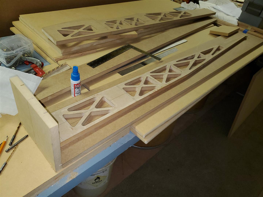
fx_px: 198
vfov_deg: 53.1
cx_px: 132
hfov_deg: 67.3
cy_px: 98
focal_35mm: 26
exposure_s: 1/60
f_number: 2.4
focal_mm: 4.3
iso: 125
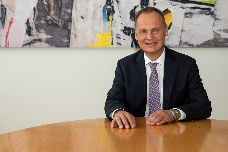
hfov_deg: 39.6
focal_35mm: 50
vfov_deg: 27.0
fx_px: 317
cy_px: 76
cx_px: 114
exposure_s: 1/250
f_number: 3.5
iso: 640
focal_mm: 50
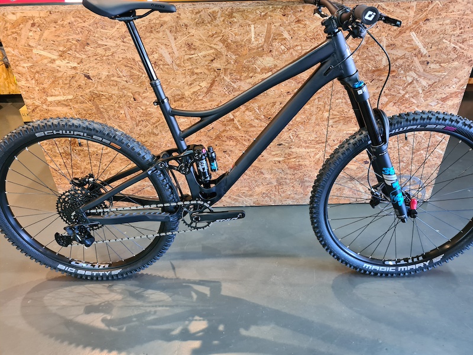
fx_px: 355
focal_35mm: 26
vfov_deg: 53.1
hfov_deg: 67.3
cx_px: 236
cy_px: 178
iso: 500
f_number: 1.8
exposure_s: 1/50
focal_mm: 5.4
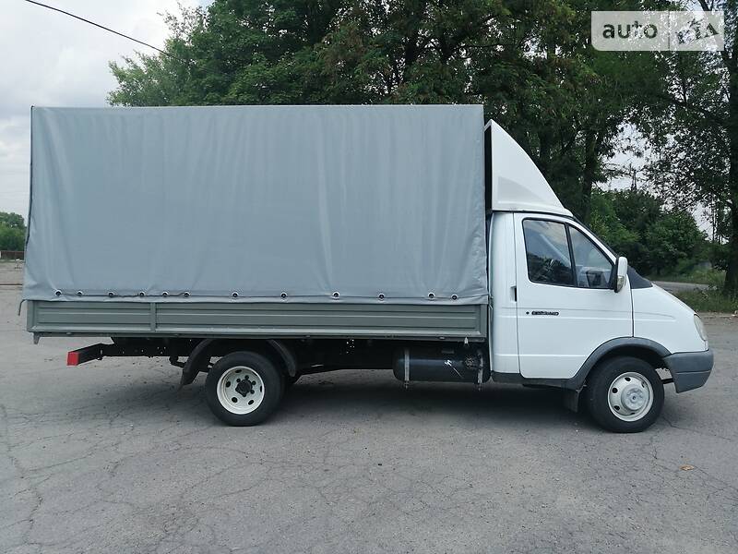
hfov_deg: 65.3
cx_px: 369
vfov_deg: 51.4
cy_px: 277
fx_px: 576
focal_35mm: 27
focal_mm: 3.9
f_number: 1.8
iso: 50
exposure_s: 1/1074
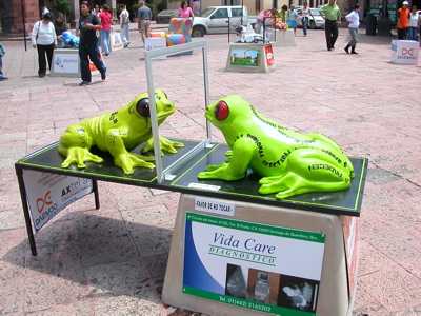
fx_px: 450
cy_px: 158
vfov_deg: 38.7
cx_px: 210
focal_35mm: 37
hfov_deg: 50.1
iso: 100
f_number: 4.5
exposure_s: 1/534
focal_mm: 5.6
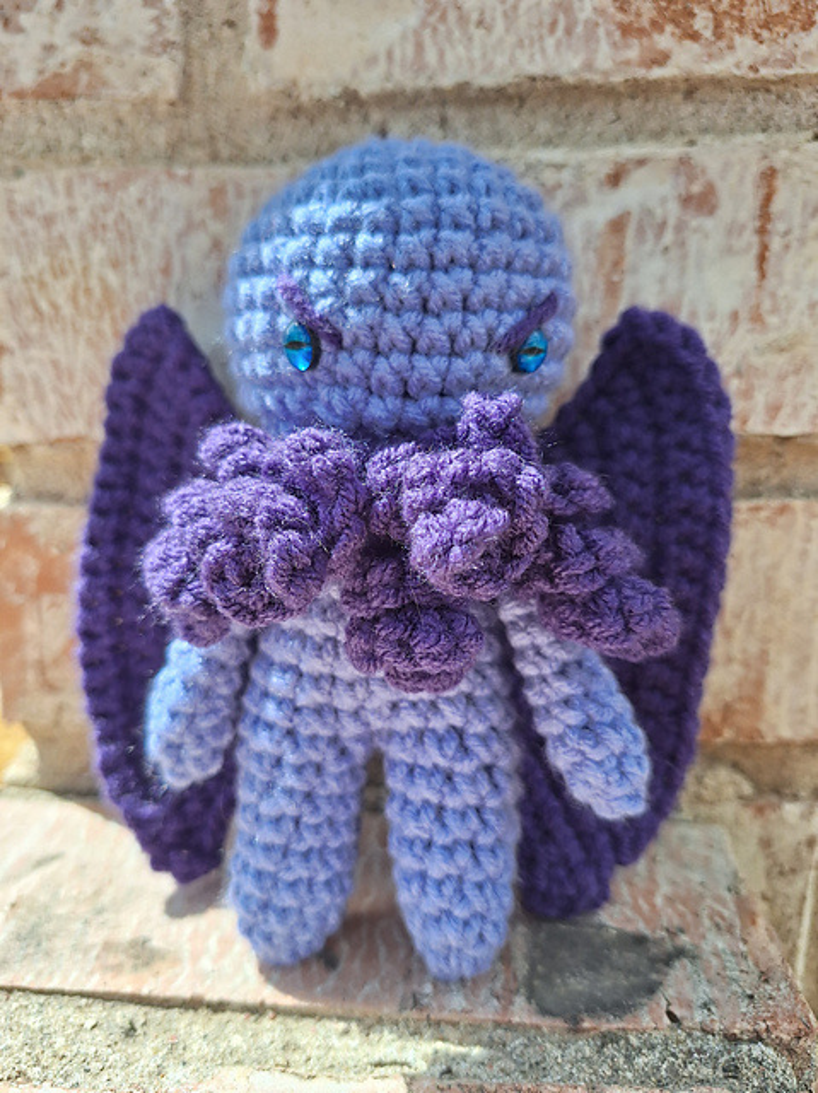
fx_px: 726
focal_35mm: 23
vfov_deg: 74.0
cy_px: 546
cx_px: 409
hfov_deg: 58.8
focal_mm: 5.54
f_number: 1.8
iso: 40
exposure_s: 1/936
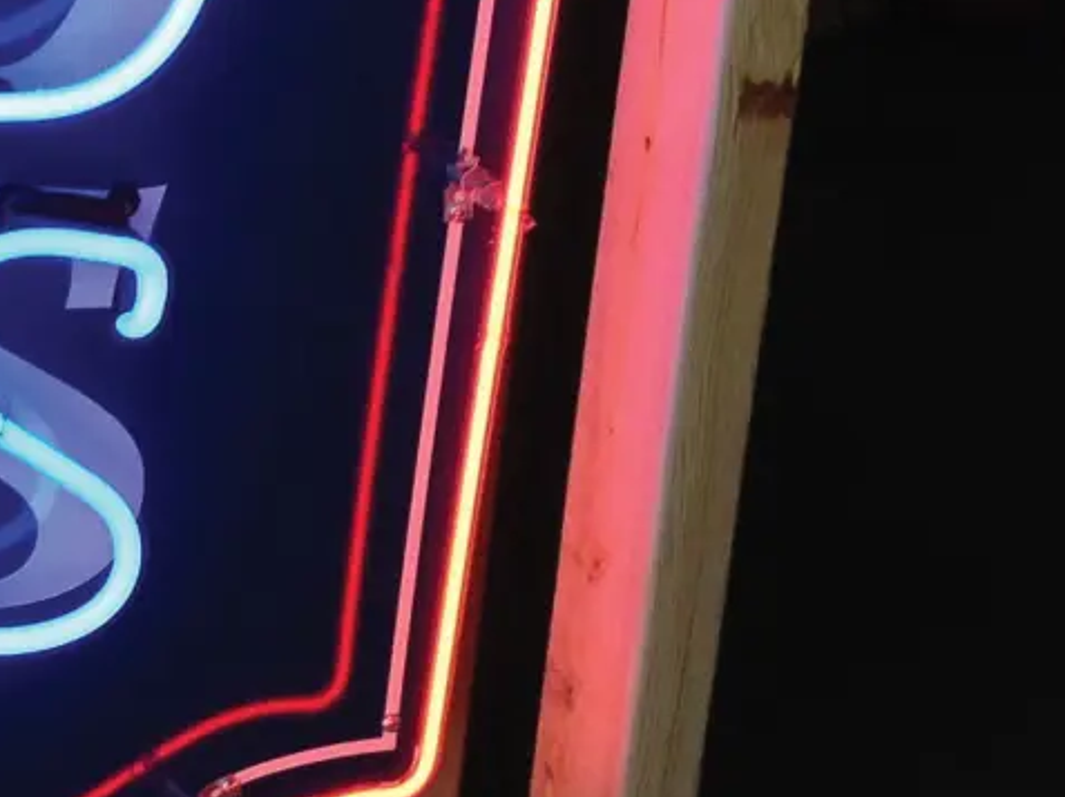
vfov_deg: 10.5
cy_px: 306
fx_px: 4335
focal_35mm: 141
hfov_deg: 12.9
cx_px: -759
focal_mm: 4.28
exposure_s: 1/120
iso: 80
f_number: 2.4
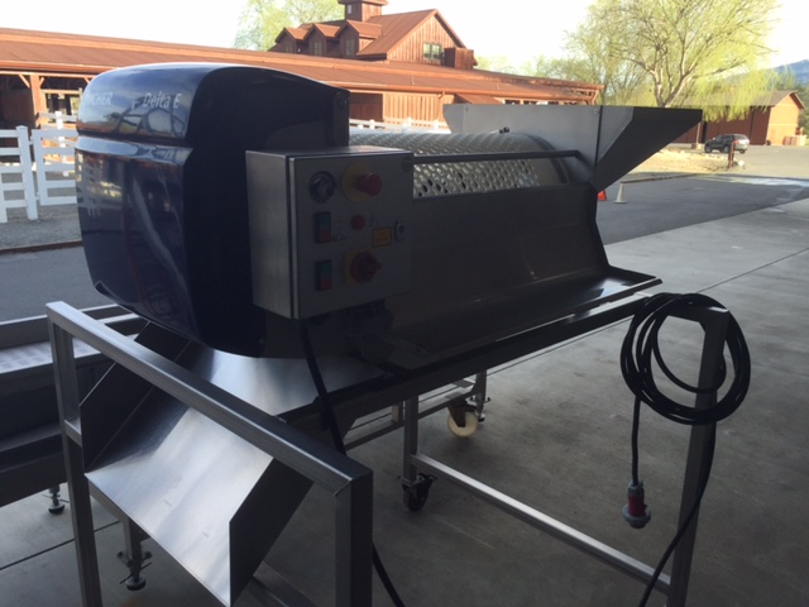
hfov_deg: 61.7
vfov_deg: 48.2
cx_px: 404
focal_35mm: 29
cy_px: 304
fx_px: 678
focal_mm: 4.15
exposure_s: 1/316
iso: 32
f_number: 2.2
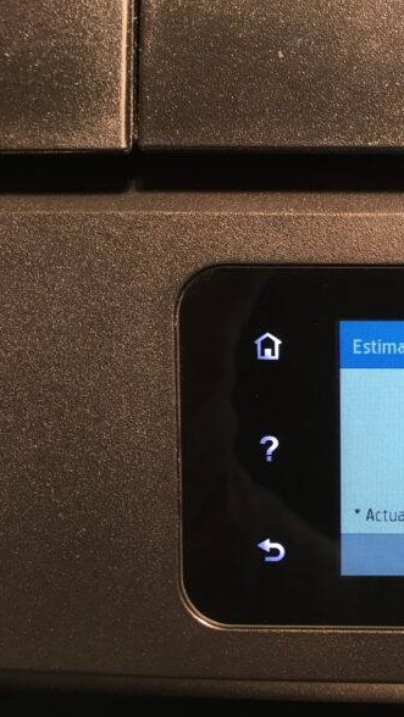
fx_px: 818
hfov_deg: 25.0
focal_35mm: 43
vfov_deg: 47.3
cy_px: 358
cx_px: 485
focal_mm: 4.15
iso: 32
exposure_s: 1/30
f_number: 2.2
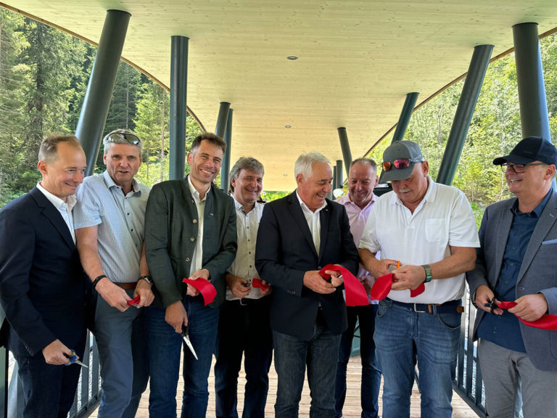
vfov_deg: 56.8
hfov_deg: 71.6
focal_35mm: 24
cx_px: 278
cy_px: 209
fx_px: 386
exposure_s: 1/358
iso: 80
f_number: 1.78
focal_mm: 6.76
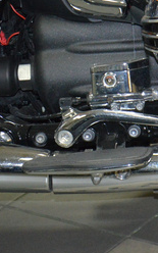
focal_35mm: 185
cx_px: 326
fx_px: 1275
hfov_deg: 6.8
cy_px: 16
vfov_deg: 11.2
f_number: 4.5
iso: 1600
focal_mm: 40
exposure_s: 1/60
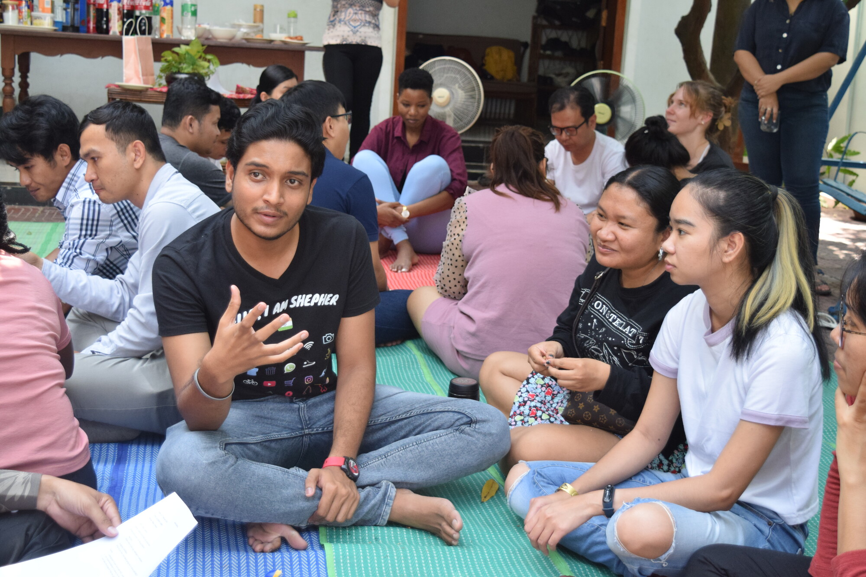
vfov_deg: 28.1
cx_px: 433
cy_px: 288
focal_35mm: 48
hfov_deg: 41.1
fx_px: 1154
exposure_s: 1/400
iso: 1100
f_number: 4.5
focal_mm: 32
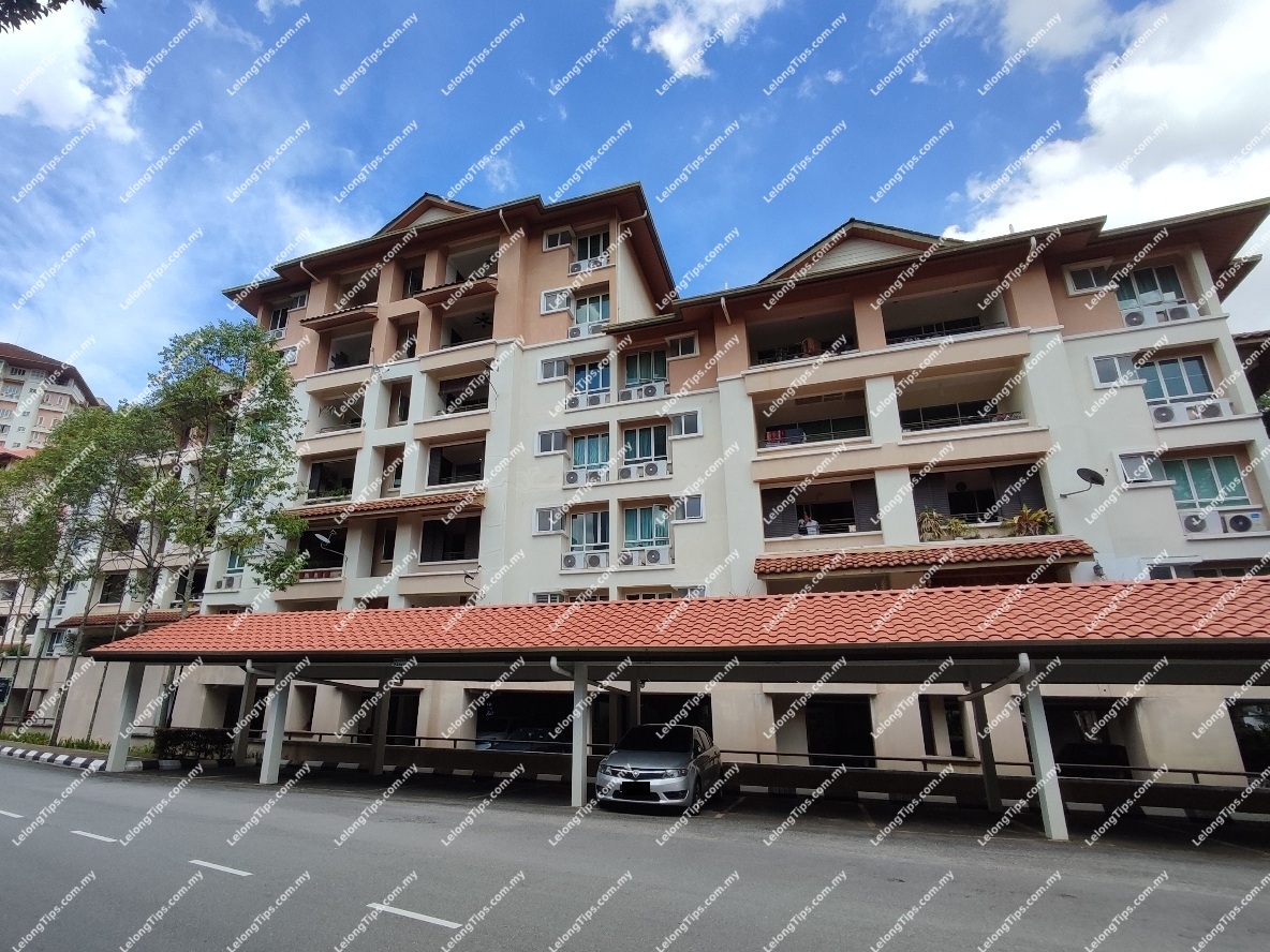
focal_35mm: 16
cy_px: 476
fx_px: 587
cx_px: 635
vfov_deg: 78.1
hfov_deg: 94.5
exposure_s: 1/1122
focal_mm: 1.65
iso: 50
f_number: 2.2
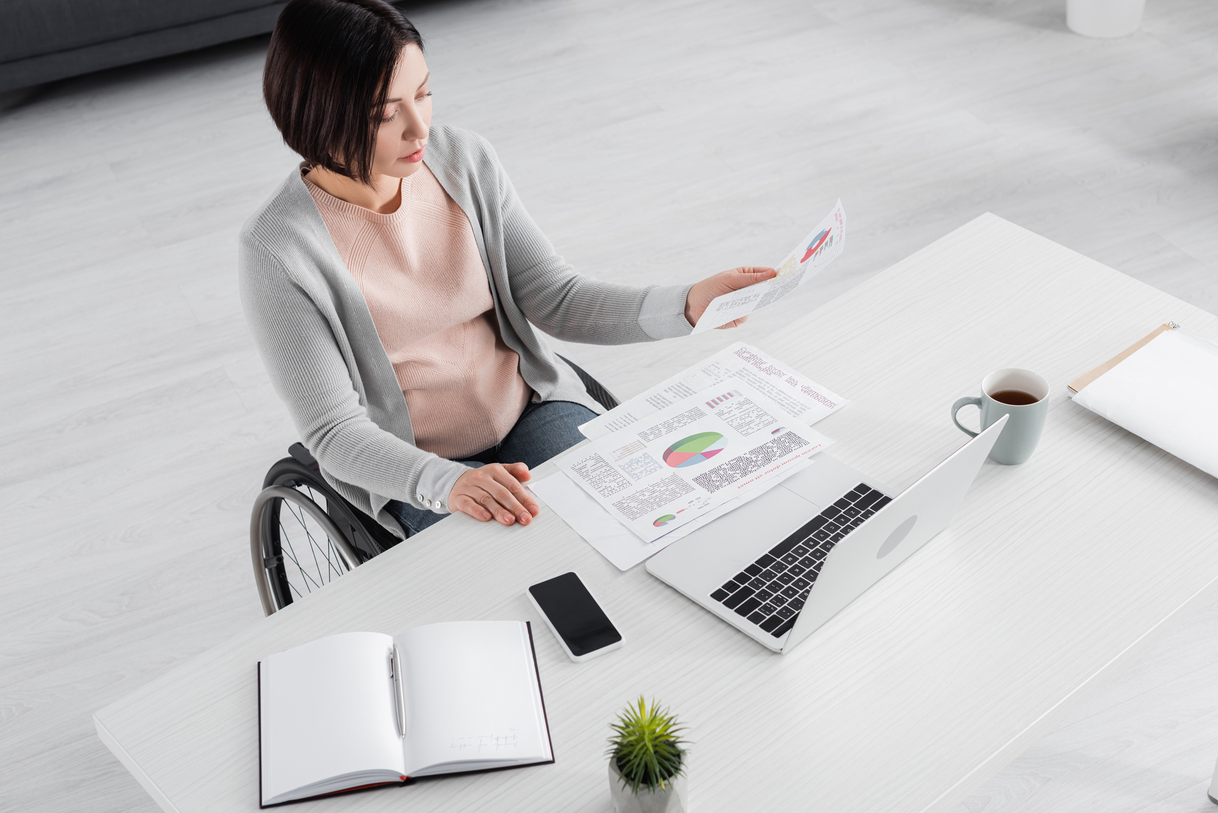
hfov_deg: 39.6
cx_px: 609
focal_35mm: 50
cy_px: 406
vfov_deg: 27.0
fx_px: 1692
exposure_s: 1/160
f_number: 5.6
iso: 100
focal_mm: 50
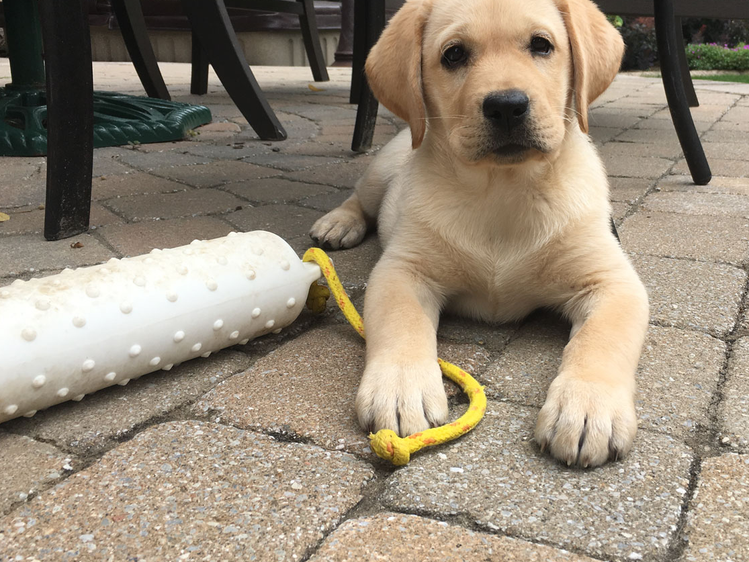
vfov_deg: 36.7
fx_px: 844
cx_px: 476
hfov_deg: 47.3
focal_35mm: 39
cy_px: 234
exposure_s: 1/668
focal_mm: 4.15
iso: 25
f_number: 2.2
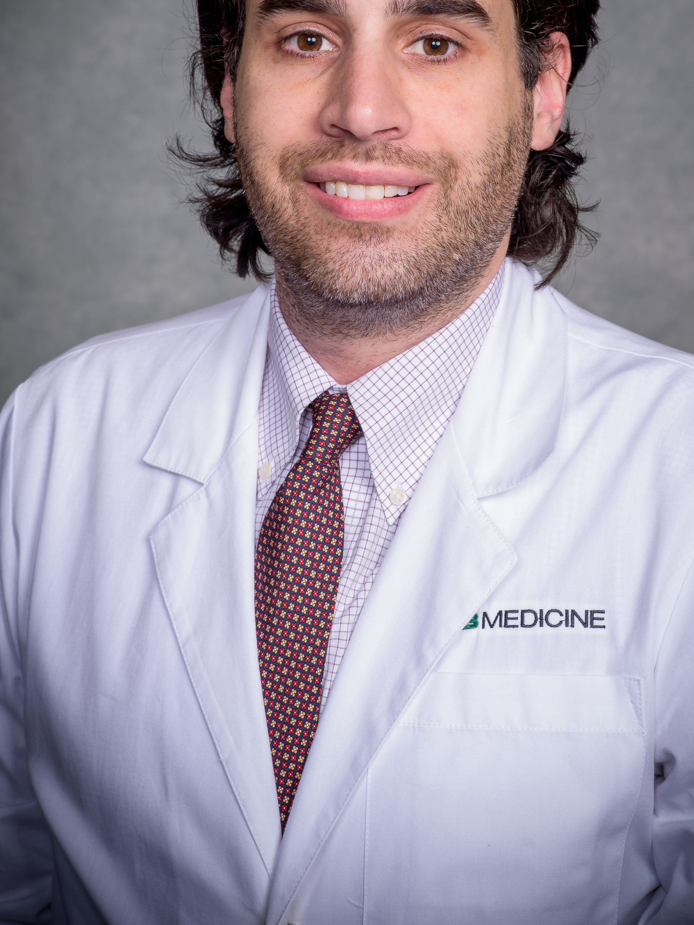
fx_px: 3315
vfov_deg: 15.8
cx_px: 384
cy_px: 252
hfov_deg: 12.0
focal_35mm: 124
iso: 100
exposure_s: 1/200
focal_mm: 85
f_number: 9
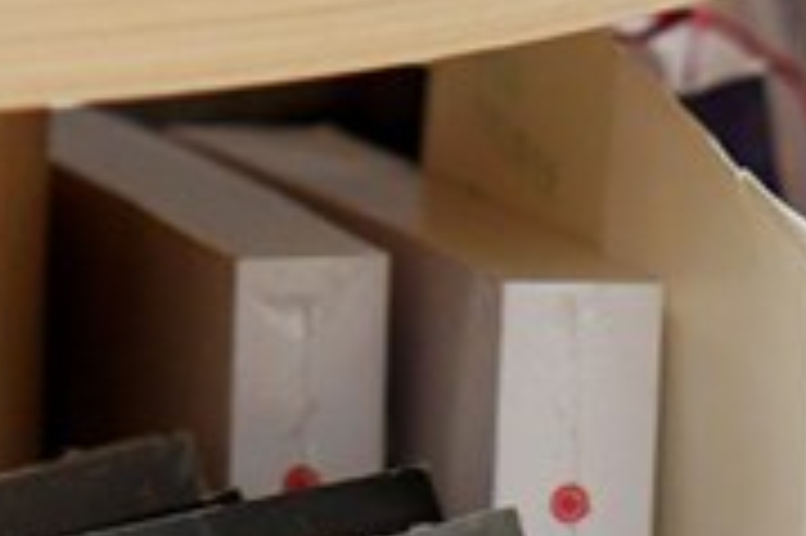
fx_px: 20390
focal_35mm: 912
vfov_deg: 1.5
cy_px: -980
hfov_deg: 2.3
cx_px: -72
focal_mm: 85
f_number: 1.8
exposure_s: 1/500
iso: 250
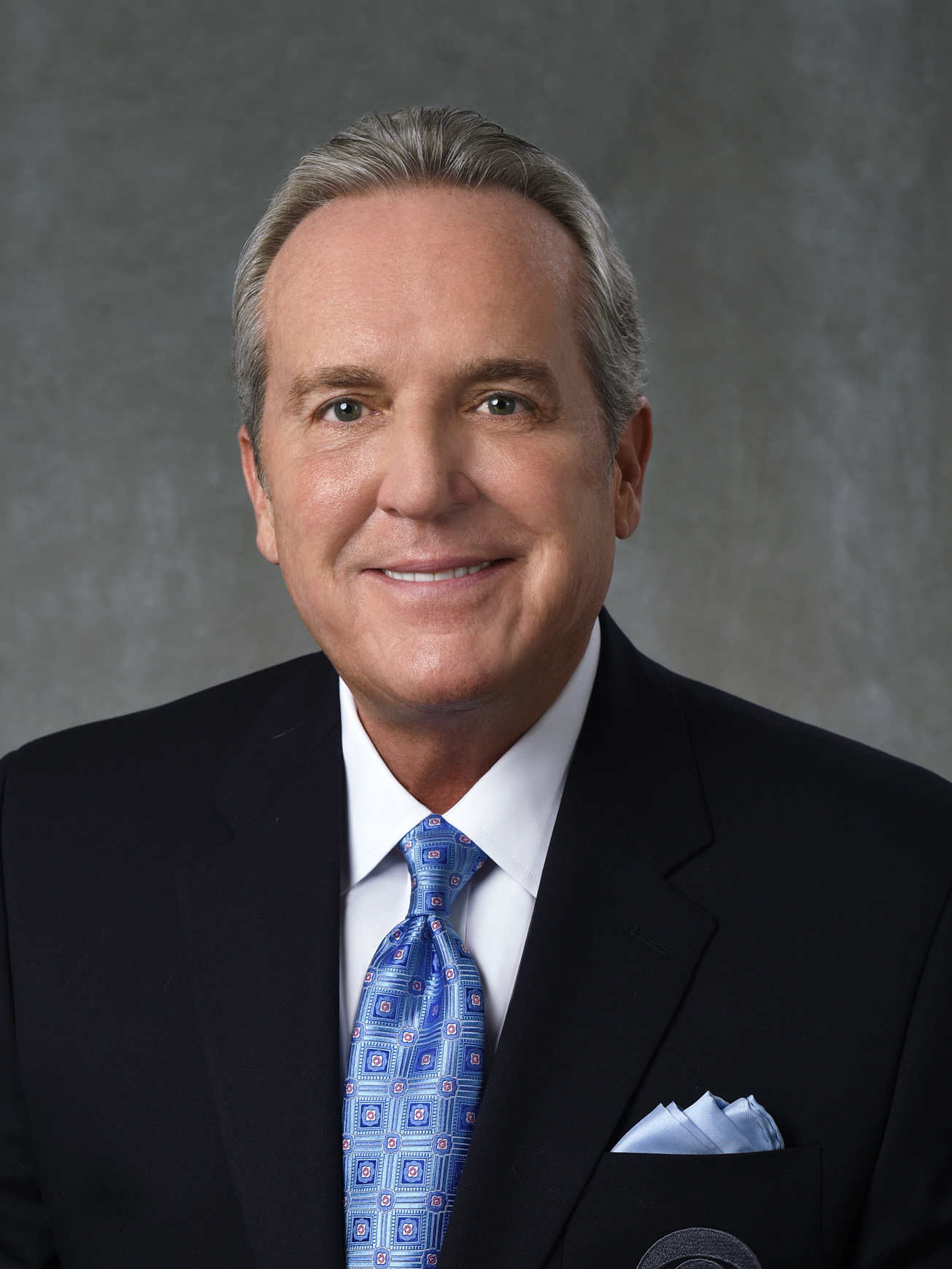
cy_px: 721
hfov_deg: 22.3
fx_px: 2420
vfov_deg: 29.4
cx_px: 478
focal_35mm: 66
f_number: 7.1
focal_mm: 60
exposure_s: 1/125
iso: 125
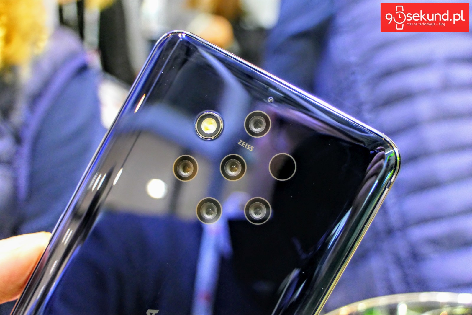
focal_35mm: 47
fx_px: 616
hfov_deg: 41.9
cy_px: 158
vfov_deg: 28.7
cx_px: 236
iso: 1600
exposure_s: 1/40
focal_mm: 17.2
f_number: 3.5
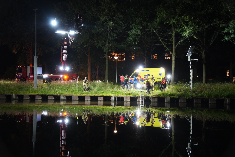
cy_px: 78
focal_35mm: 45
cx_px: 118
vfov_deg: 29.9
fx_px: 294
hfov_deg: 43.6
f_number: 2.2
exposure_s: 1/160
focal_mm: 45
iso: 6400
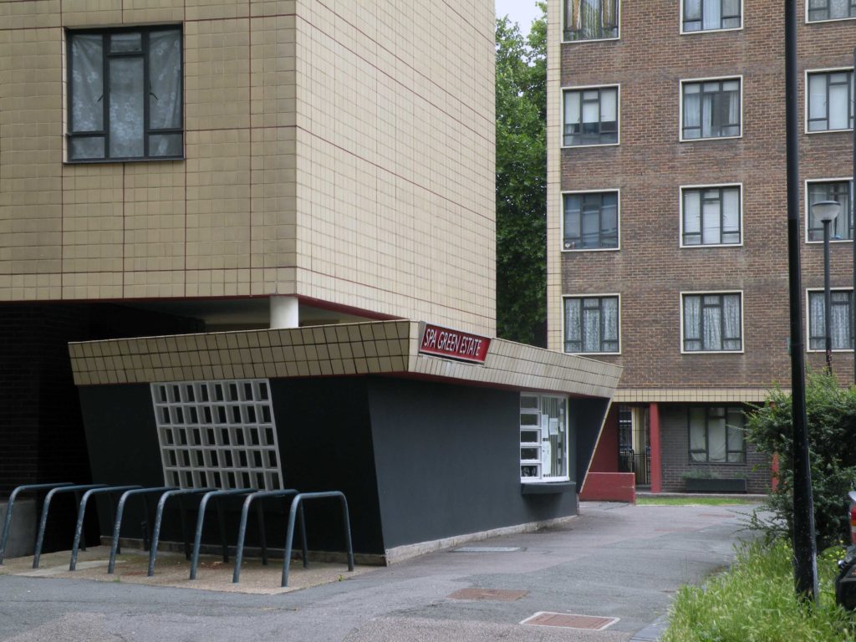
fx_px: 1657
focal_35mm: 67
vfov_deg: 21.9
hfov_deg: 29.0
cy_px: 321
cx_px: 428
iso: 64
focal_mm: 11.9
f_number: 4
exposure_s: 1/120
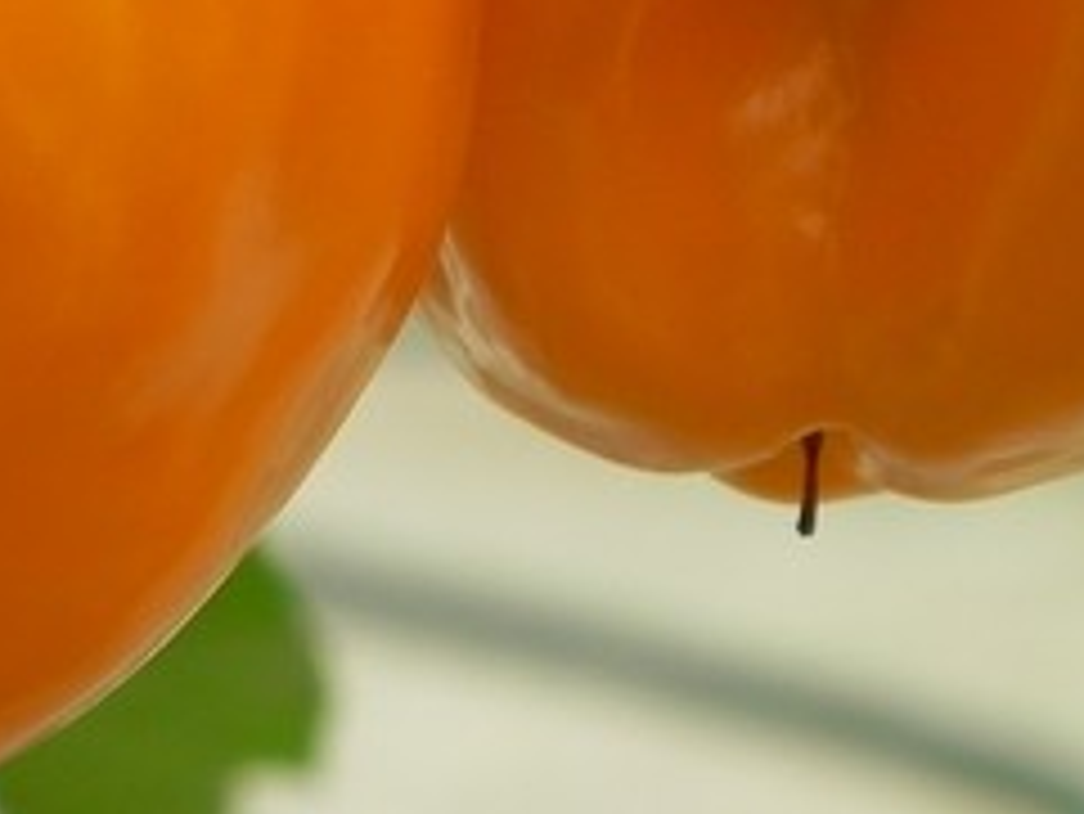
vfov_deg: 6.0
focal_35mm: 249
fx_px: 7801
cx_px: 171
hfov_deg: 7.9
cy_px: 81
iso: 160
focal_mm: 13.4
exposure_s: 1/111
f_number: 4
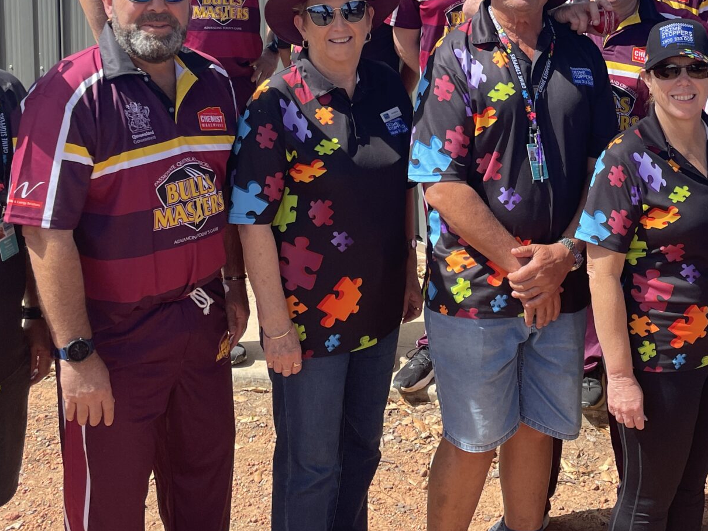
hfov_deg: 34.4
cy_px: 49
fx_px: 1125
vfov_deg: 25.7
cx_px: 512
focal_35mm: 55
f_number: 1.6
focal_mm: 4.2
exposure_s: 1/1319
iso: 32
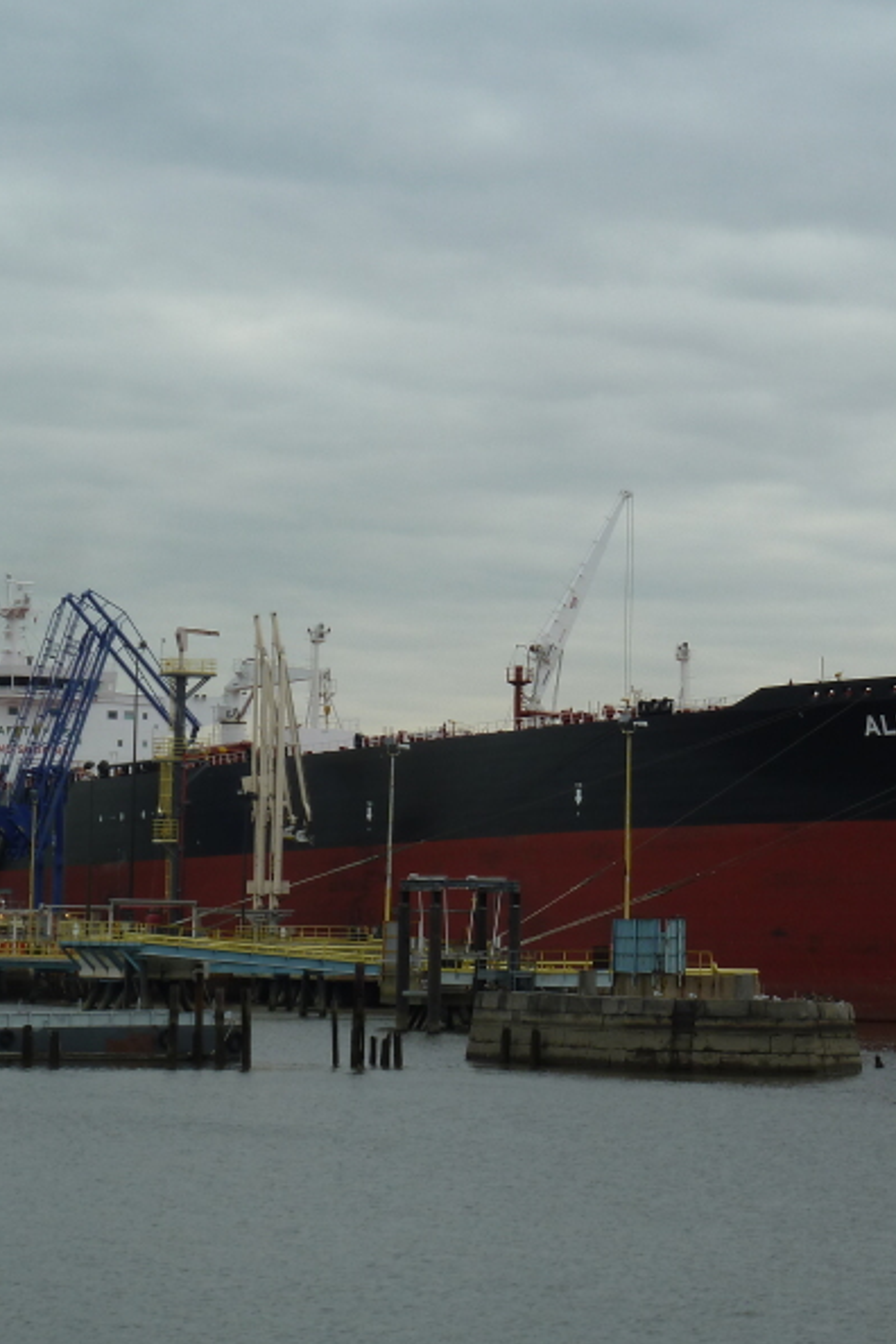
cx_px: 622
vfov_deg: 16.3
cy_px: 674
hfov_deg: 10.9
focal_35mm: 126
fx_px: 4704
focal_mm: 14.7
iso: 80
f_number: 4.3
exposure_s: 1/400
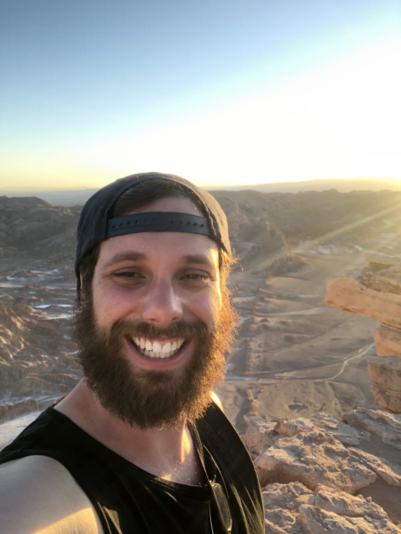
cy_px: 267
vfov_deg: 56.8
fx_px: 494
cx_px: 200
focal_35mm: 32
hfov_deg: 44.2
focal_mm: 2.87
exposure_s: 1/120
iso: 40
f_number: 2.2
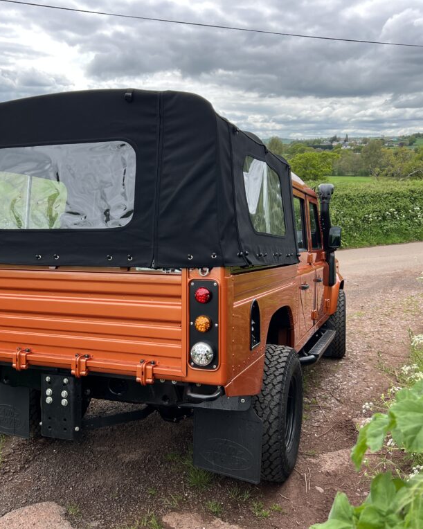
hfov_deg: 43.0
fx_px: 532
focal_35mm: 34
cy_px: 265
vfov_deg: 52.8
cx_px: 160
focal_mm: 5.7
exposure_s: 1/1058
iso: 50
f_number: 1.5
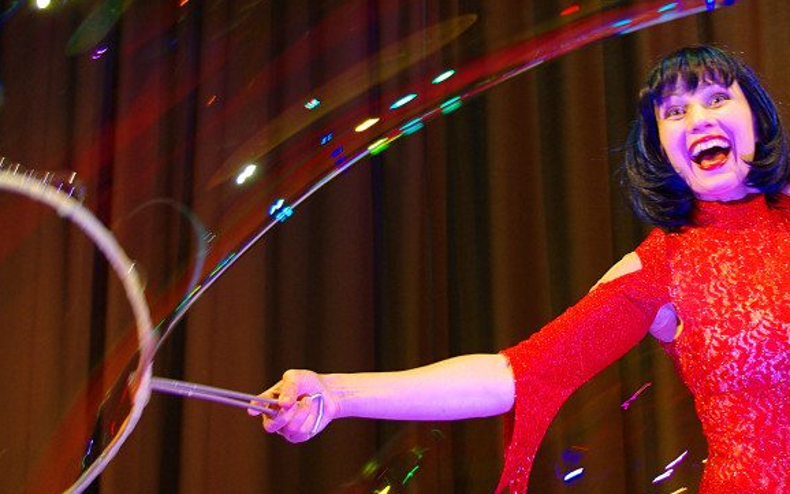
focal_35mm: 56
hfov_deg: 35.4
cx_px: 597
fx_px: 1205
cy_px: 158
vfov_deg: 23.0
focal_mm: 21.25
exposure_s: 1/30
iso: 400
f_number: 4
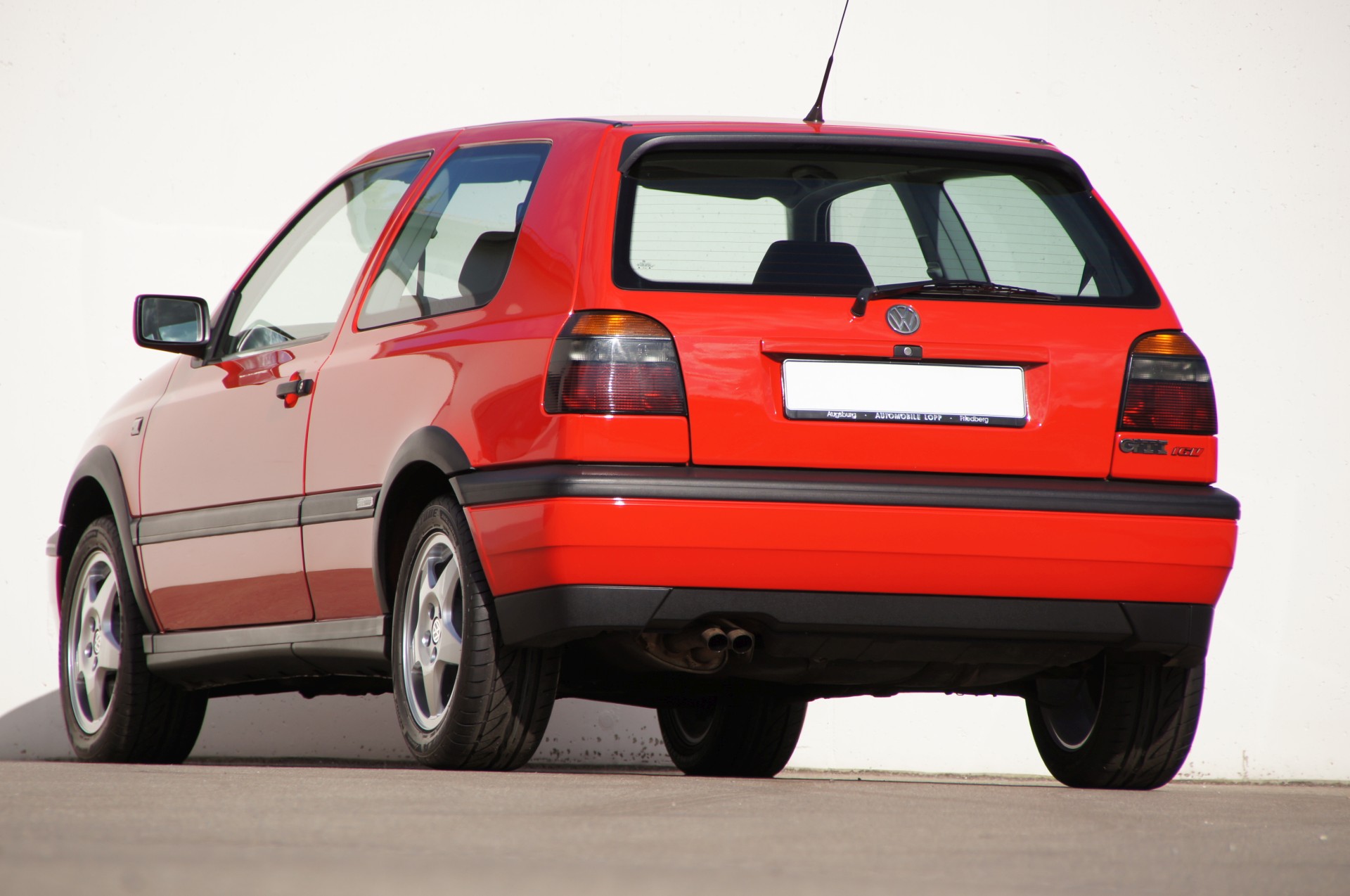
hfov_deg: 6.6
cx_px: 675
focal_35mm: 315
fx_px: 11795
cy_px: 448
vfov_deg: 4.3
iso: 100
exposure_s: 1/400
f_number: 7.1
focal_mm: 210
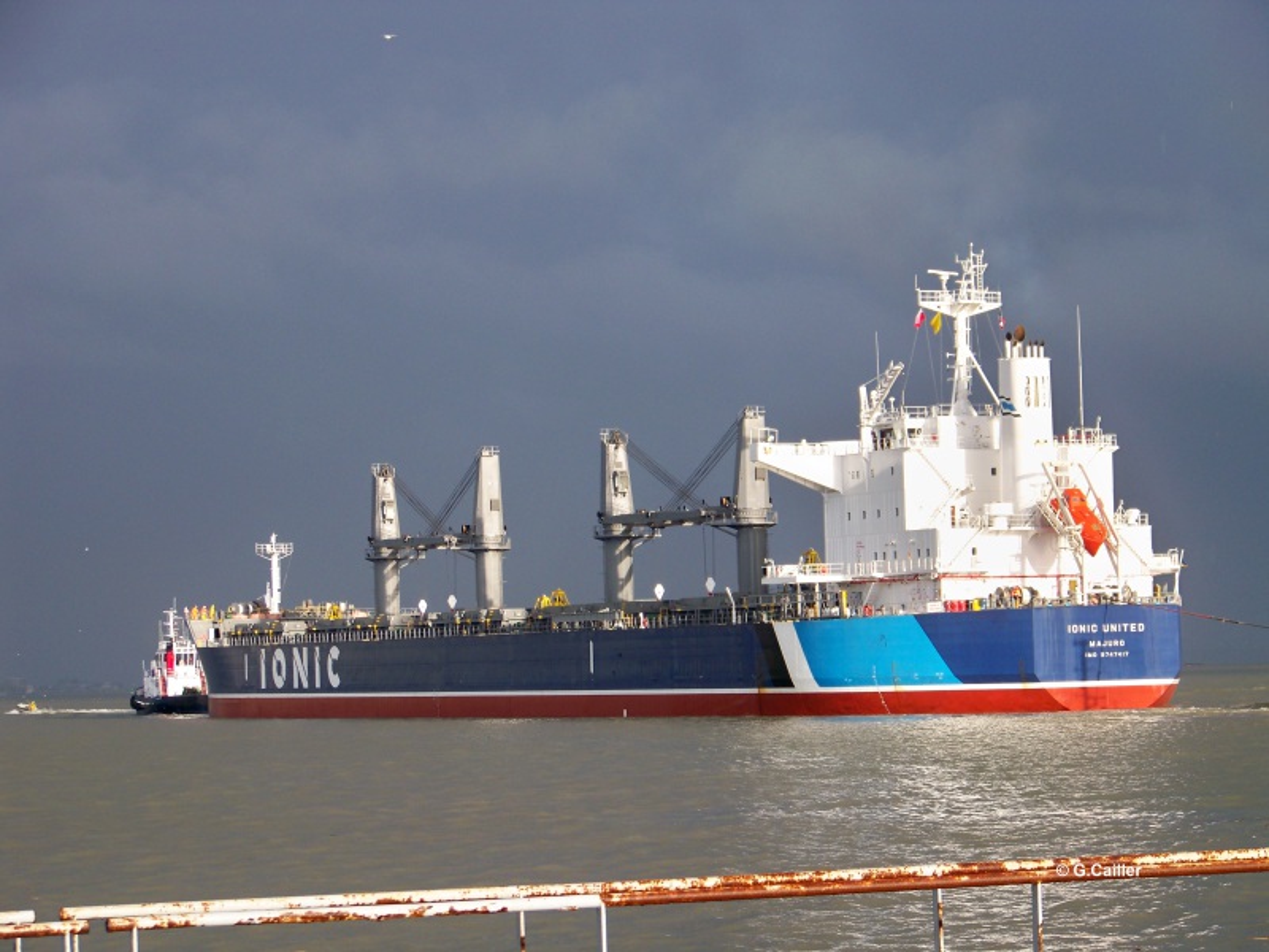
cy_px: 476
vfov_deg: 13.6
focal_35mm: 109
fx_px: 3996
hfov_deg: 18.0
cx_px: 634
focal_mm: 19.3
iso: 64
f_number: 3.2
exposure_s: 1/320
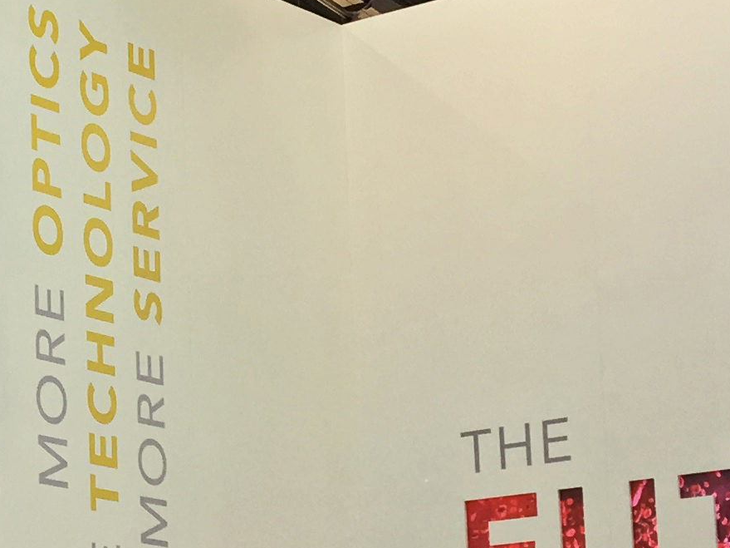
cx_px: -194
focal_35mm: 133
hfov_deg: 14.3
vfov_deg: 11.1
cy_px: 481
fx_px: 2804
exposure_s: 1/50
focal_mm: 4.15
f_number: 2.2
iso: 32
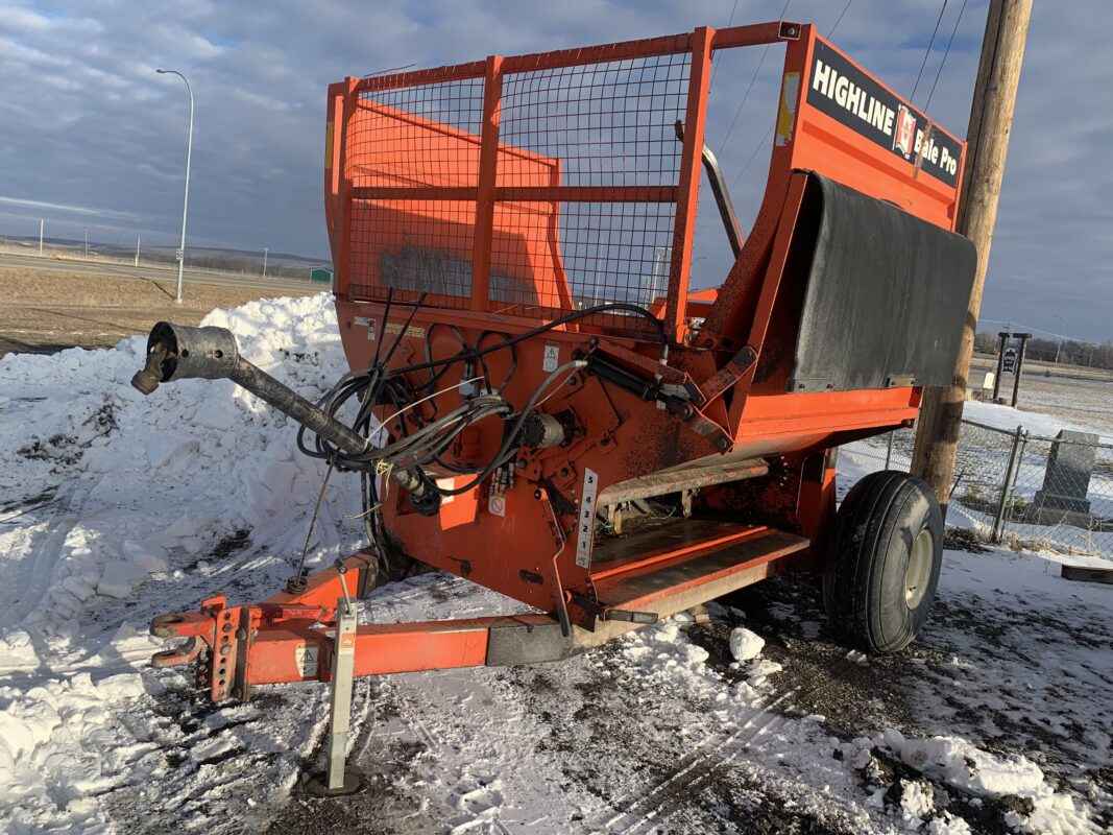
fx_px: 836
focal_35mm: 26
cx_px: 556
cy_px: 418
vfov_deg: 53.1
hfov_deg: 67.3
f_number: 1.8
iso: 25
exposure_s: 1/1880
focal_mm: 4.25
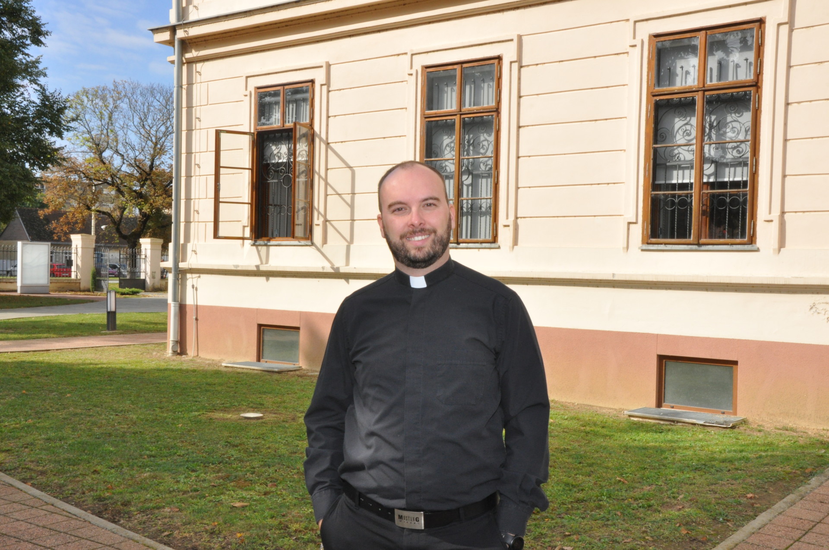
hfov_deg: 46.5
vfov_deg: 31.8
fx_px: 966
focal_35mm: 42
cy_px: 275
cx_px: 414
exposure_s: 1/200
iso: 800
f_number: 25
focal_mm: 28
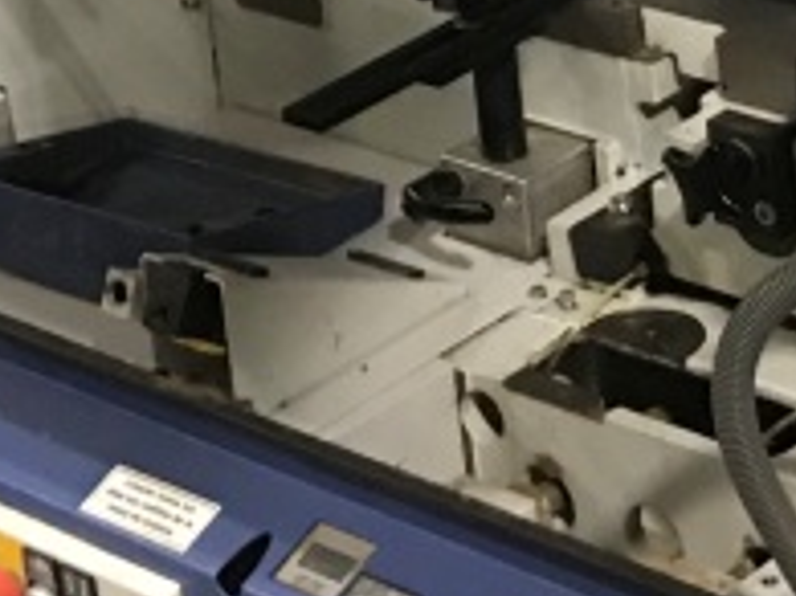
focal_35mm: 147
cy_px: -588
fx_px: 3378
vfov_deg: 9.4
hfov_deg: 13.4
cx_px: 600
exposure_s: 1/11
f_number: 1.8
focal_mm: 3.99
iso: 100
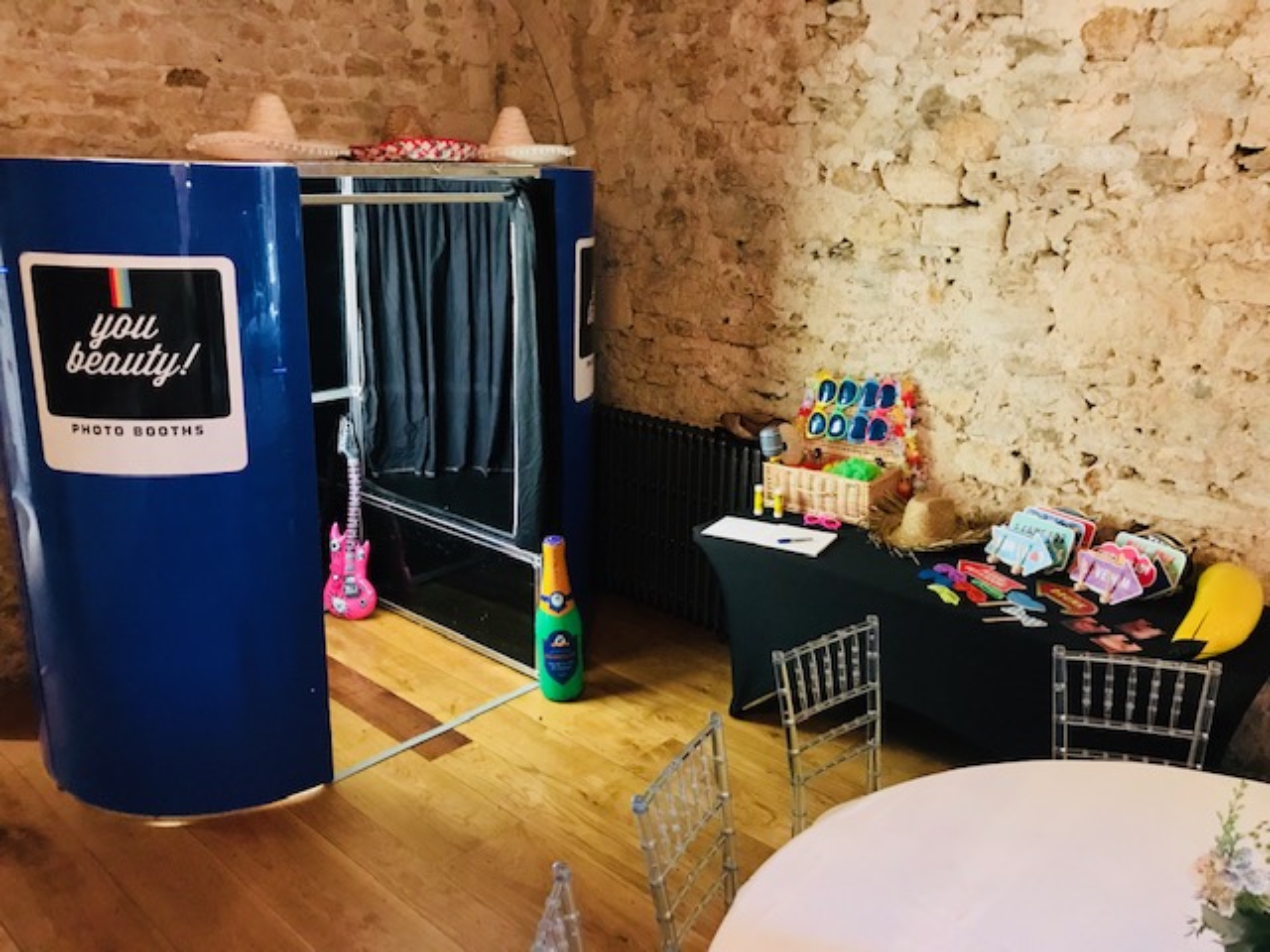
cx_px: 635
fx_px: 1027
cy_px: 476
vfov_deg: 49.7
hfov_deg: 63.4
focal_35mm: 28
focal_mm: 3.99
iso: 125
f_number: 1.8
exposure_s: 1/4
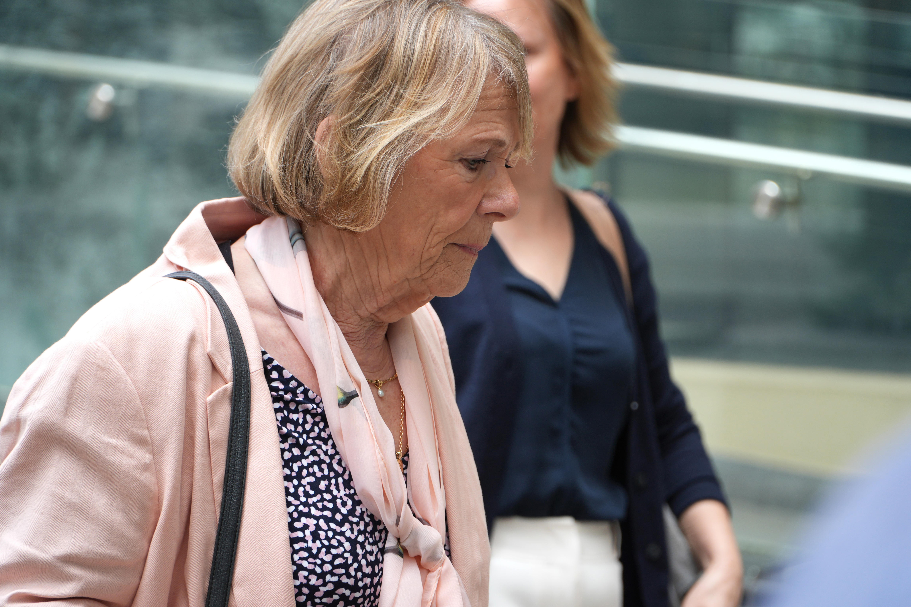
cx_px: 456
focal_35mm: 146
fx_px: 3682
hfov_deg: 14.1
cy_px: 304
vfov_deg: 9.4
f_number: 4
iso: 125
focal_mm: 97
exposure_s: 1/320
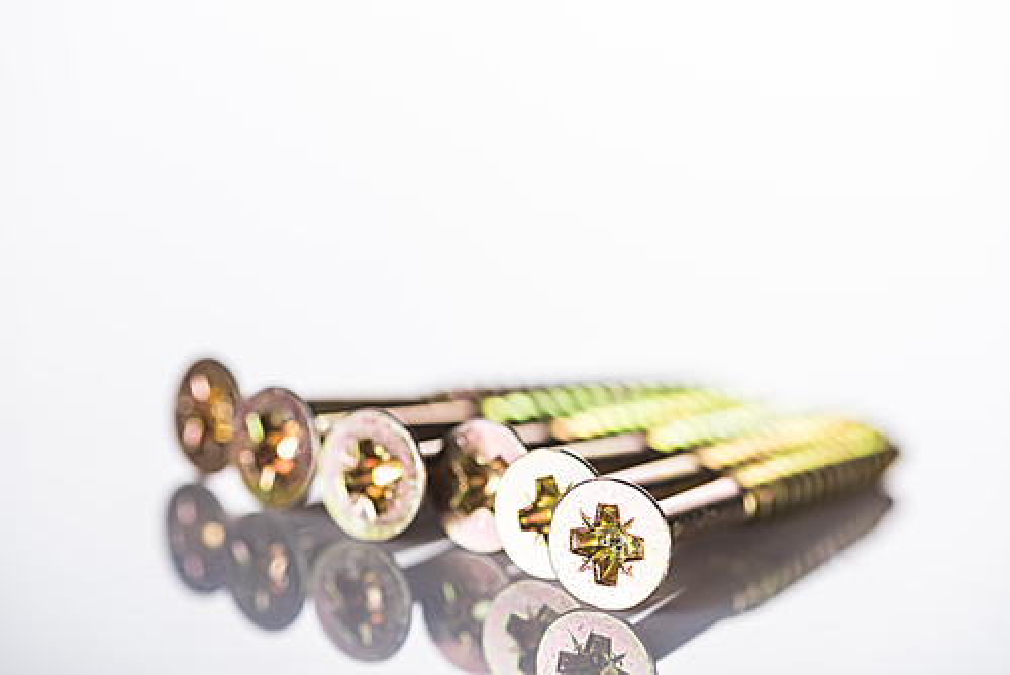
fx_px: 2947
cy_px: 338
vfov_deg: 13.1
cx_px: 505
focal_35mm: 105
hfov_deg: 19.4
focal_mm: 105
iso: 100
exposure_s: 1/160
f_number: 8
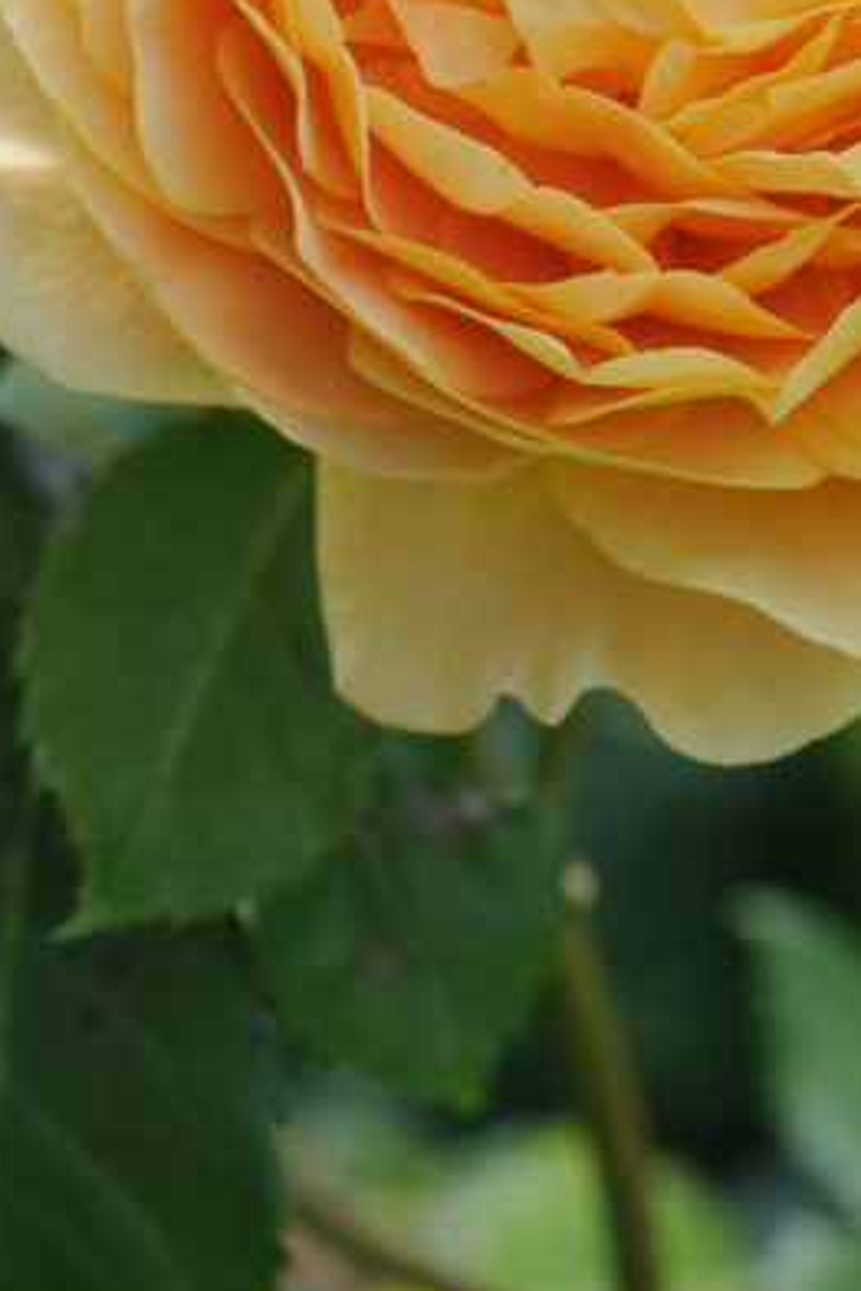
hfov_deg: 4.5
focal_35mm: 308
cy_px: 233
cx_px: 565
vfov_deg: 6.7
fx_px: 11049
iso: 200
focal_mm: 105
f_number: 6.3
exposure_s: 1/400
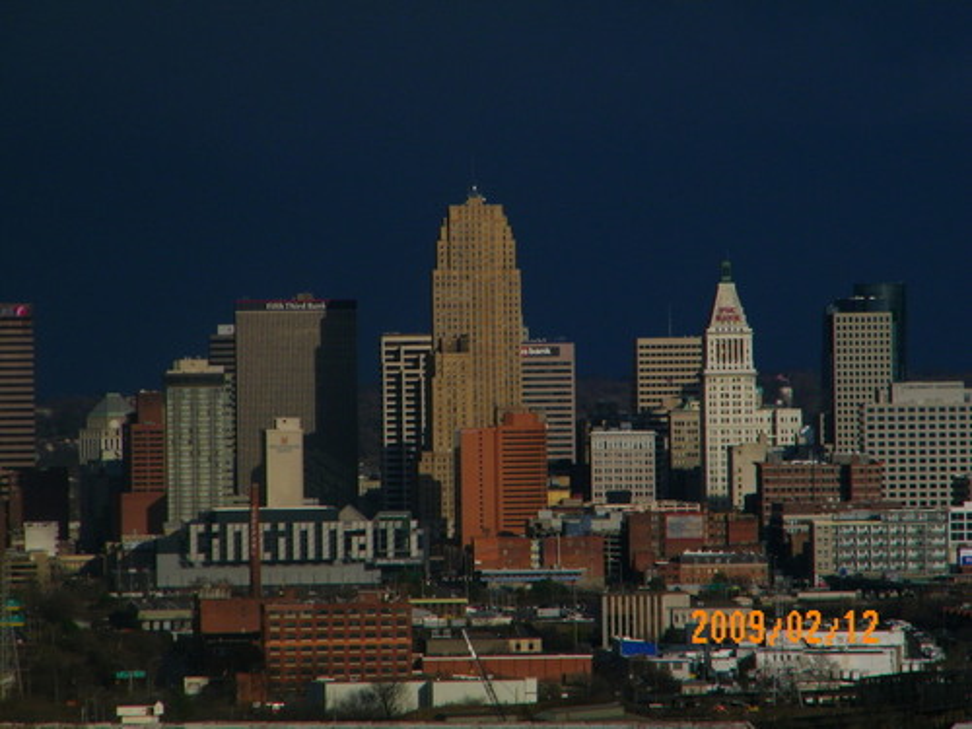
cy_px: 364
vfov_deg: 4.9
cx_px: 486
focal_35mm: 302
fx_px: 8480
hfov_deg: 6.6
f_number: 10.8
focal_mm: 53.9
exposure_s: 1/500
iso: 80
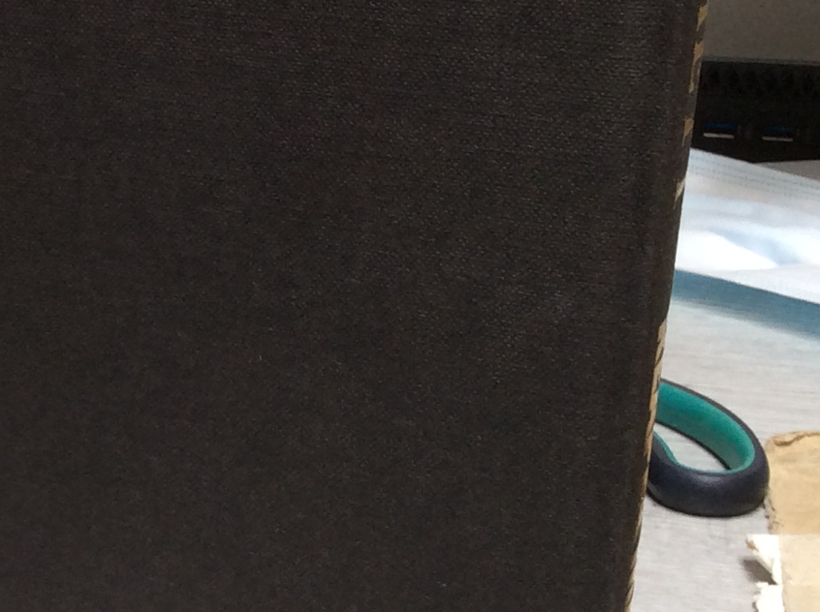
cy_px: 313
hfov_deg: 19.0
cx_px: -159
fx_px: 2318
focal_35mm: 98
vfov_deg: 15.1
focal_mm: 3.3
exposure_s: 1/25
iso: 40
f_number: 2.4
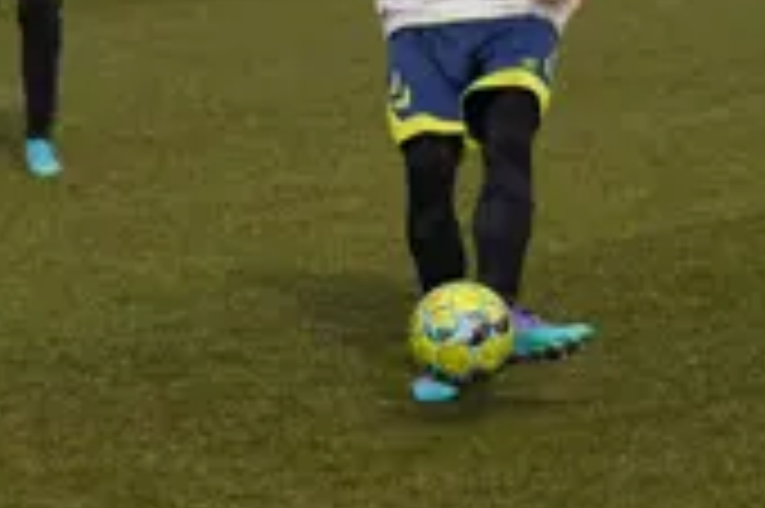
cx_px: 216
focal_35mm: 229
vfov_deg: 6.0
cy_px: -2
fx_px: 4861
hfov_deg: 9.0
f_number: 3.5
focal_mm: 78
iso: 250
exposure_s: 1/3200
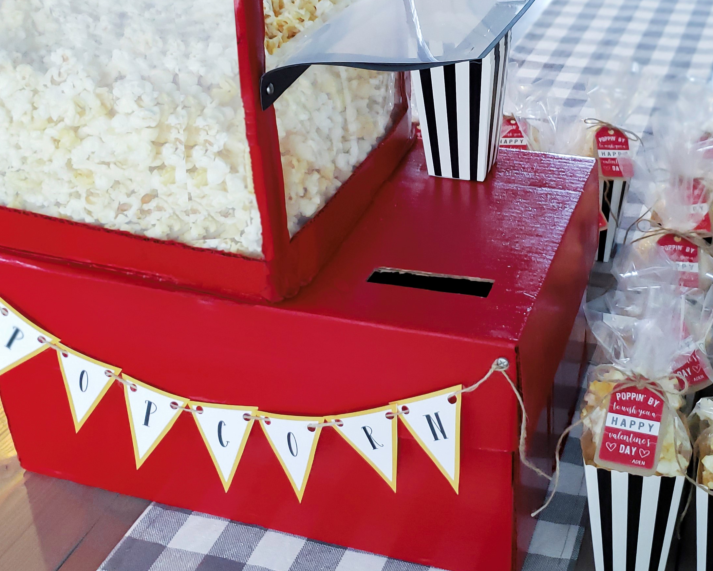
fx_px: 992
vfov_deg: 31.8
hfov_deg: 39.0
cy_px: 182
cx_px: 481
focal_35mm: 47
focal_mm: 4.3
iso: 320
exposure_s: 1/40
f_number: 1.5
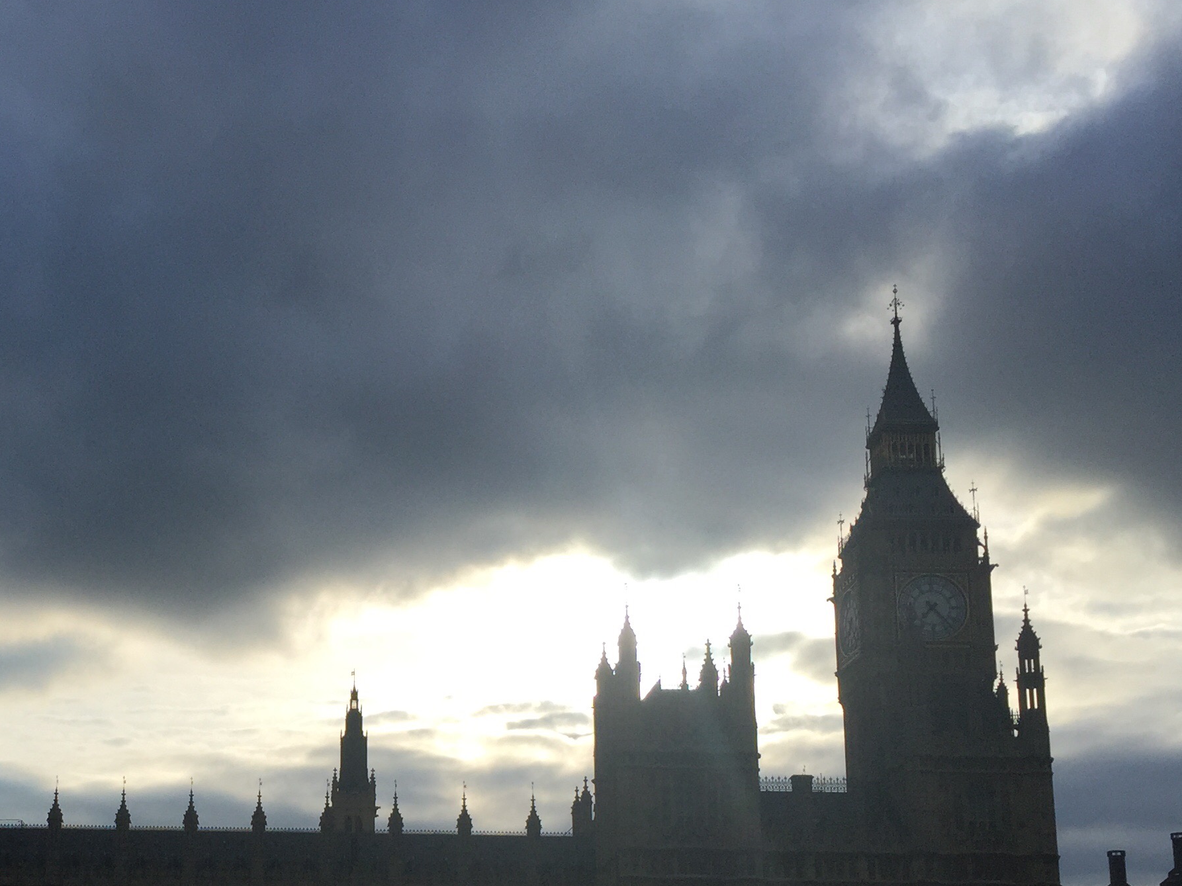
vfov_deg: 26.9
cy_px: 736
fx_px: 1809
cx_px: 232
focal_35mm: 53
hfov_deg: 35.0
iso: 32
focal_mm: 4.15
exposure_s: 1/3049
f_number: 2.2
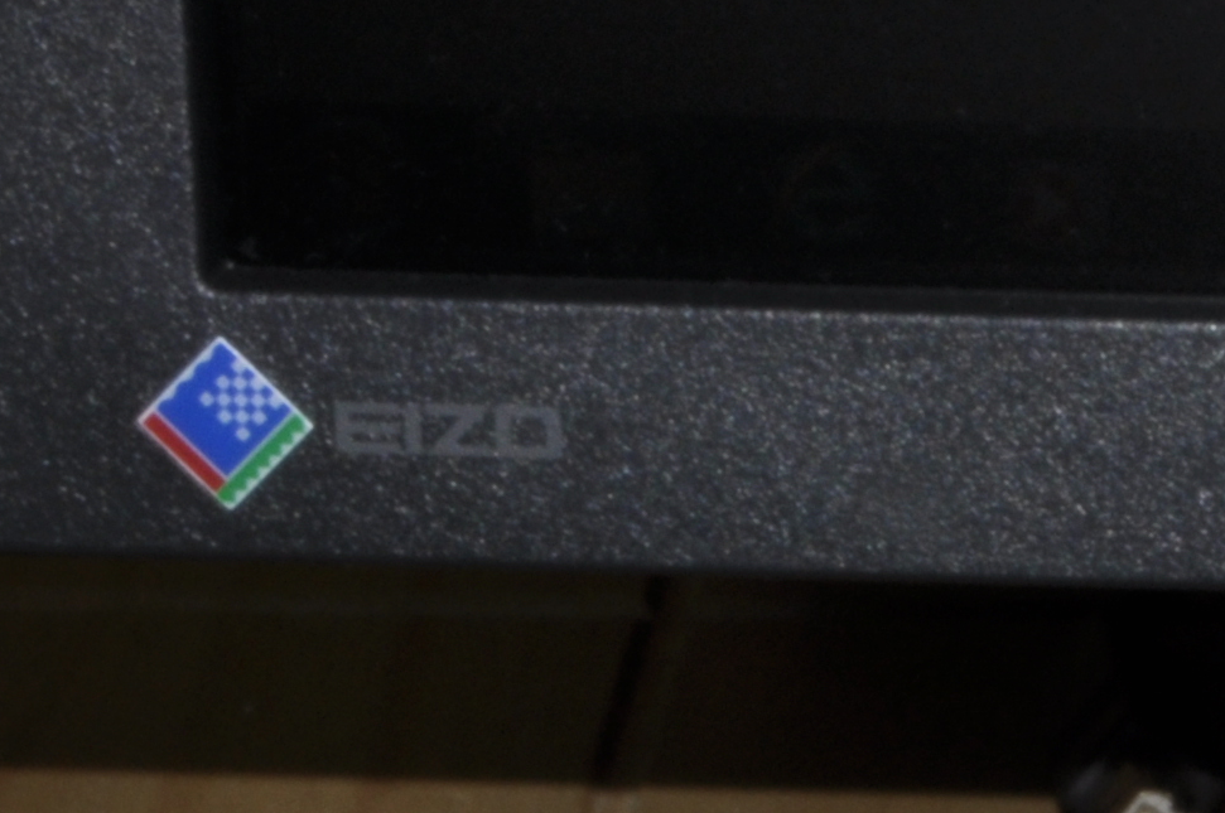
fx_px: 9007
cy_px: 1680
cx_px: 2080
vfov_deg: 5.1
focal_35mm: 265
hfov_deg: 7.6
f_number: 29
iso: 200
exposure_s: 1/200
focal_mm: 40
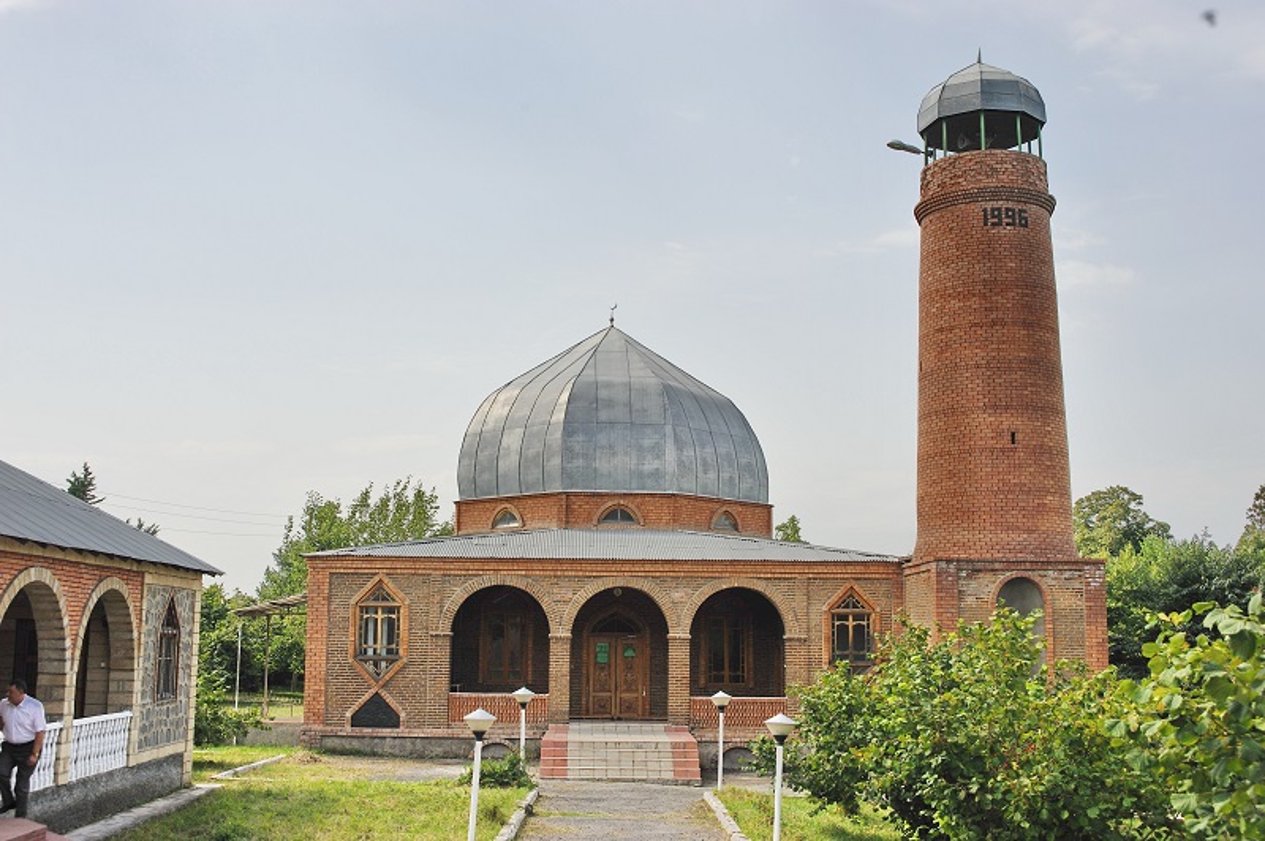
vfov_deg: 35.0
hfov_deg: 50.7
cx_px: 632
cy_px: 420
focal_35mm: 38
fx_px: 1334
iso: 200
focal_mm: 38
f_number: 10
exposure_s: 1/400
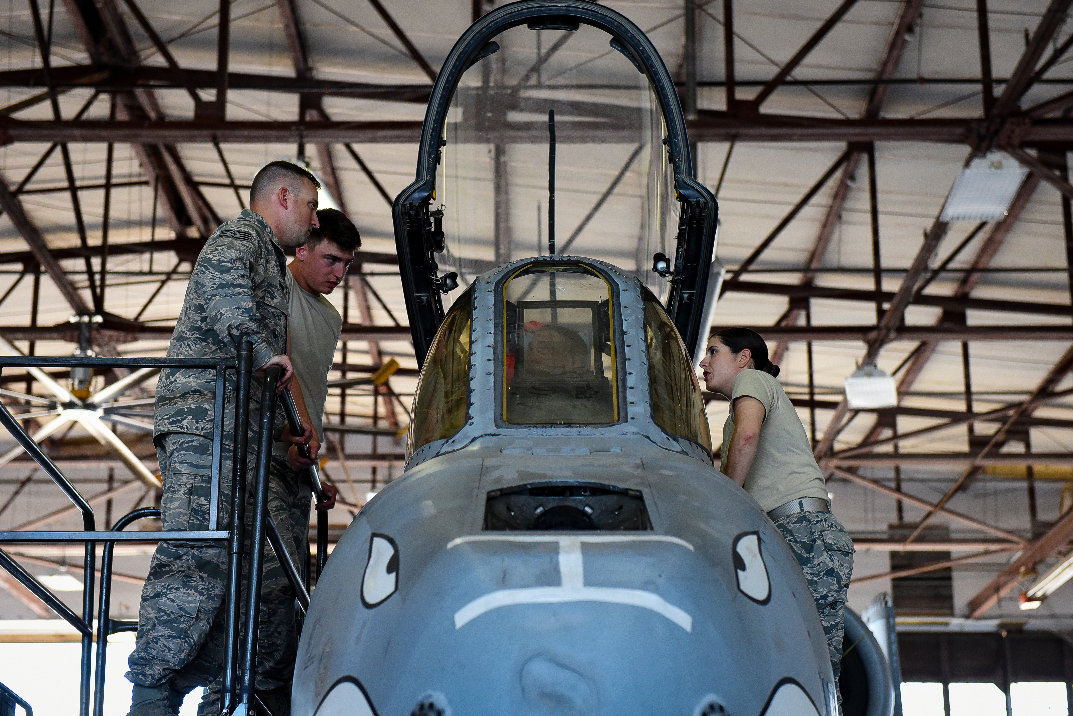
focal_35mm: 70
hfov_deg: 28.8
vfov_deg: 19.5
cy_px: 358
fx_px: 2087
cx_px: 536
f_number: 4
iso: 1800
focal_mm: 70
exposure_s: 1/800
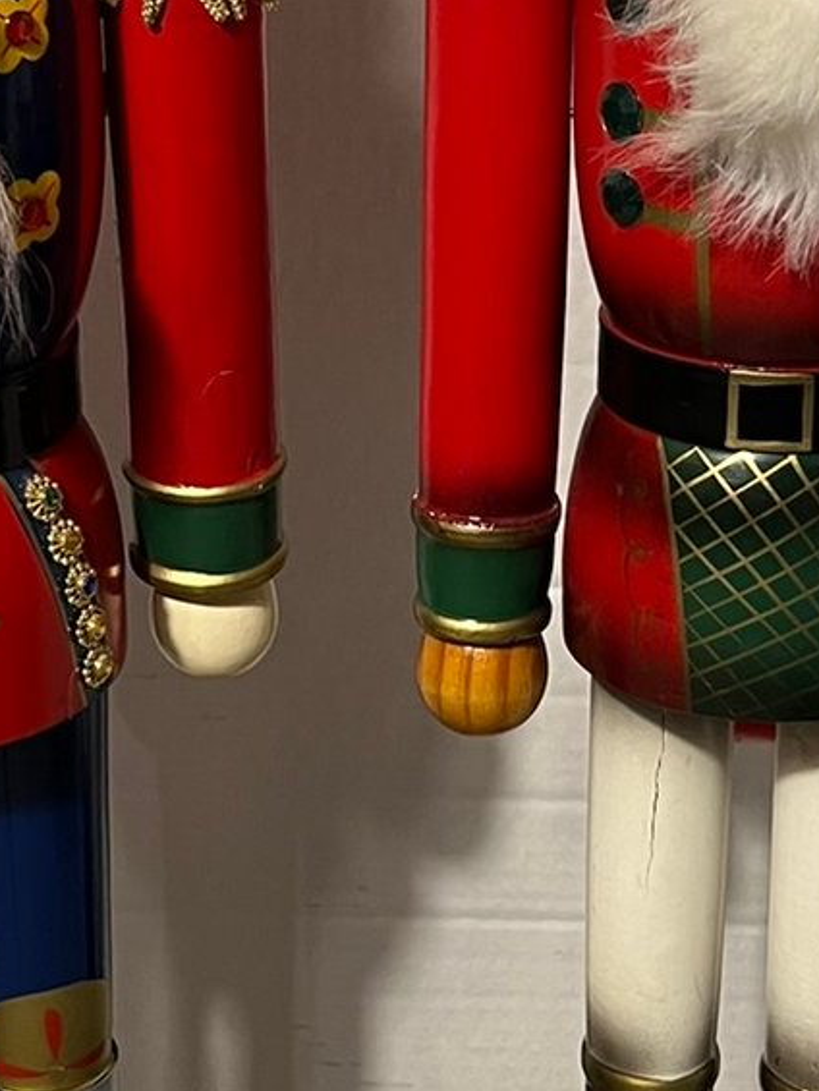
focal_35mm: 92
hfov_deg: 16.1
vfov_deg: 21.3
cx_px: 404
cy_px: 462
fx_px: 2901
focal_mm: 5.7
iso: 100
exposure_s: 1/60
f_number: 1.5
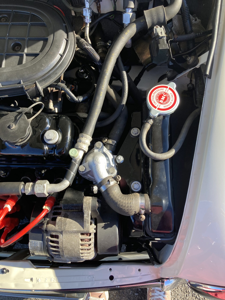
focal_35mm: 28
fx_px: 243
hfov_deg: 49.7
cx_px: 112
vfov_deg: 63.4
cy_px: 150
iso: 20
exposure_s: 1/244
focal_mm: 3.99
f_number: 1.8
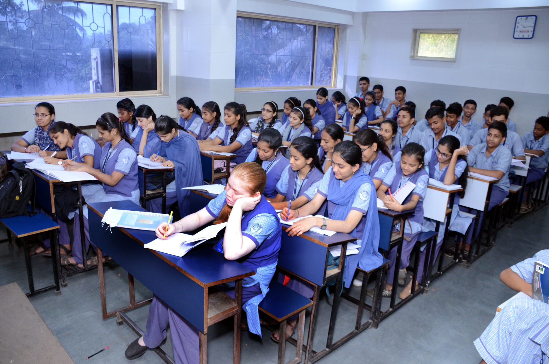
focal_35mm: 27
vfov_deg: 47.7
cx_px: 274
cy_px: 182
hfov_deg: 67.5
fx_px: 411
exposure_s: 1/125
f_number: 3.5
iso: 1000
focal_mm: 18
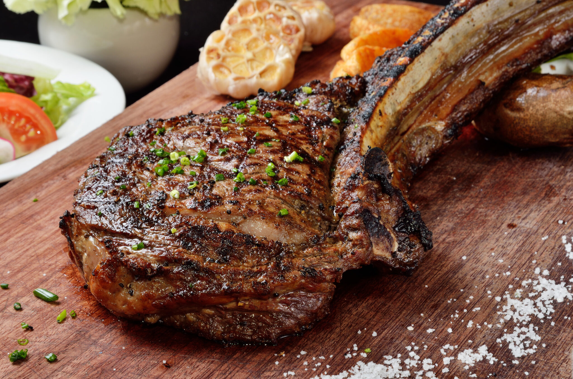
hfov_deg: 22.0
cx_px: 286
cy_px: 190
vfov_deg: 14.6
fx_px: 1477
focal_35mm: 93
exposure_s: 1/30
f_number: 13
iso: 100
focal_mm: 62
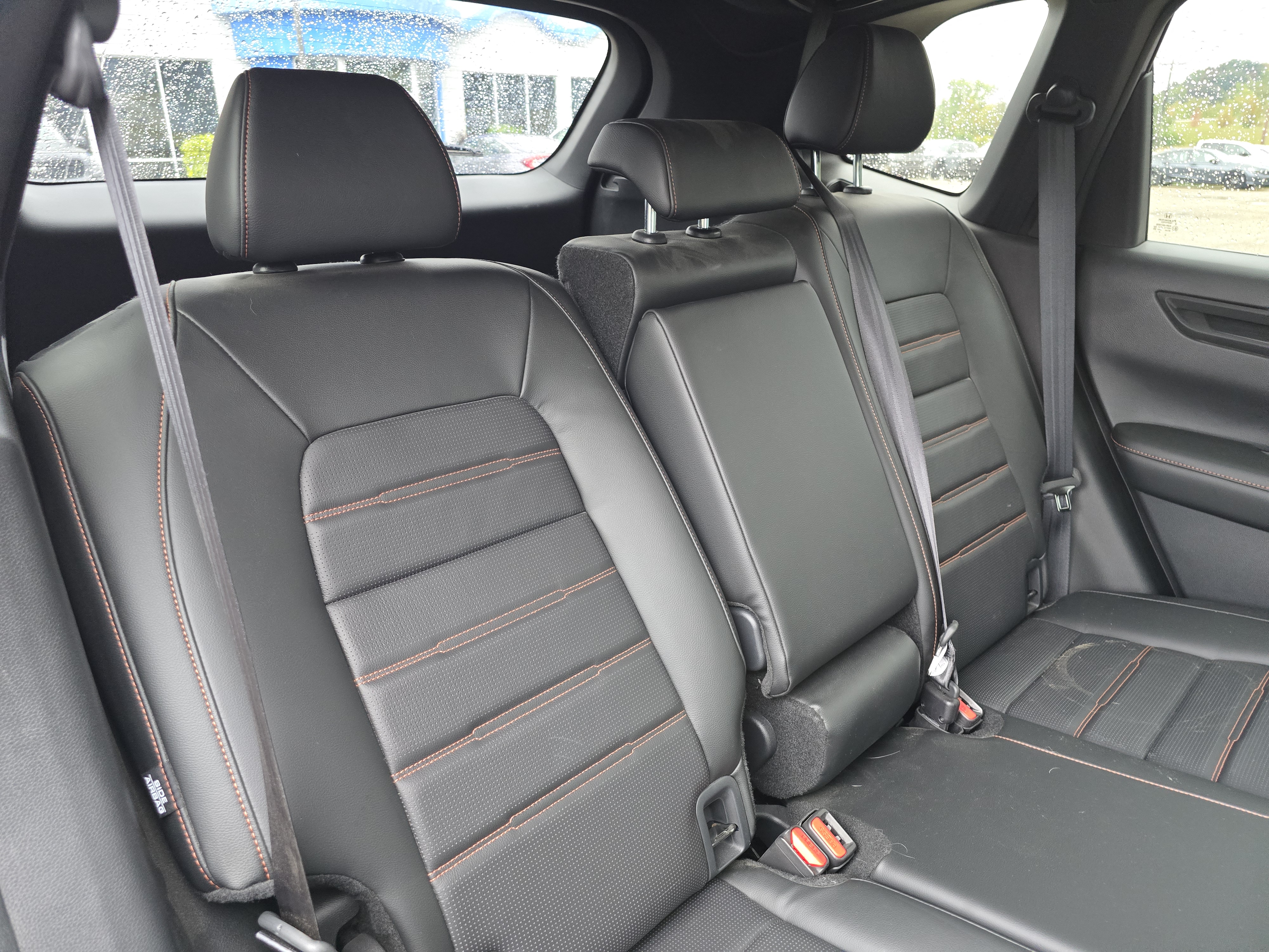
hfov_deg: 73.9
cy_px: 476
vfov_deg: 58.9
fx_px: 843
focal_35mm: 23
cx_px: 634
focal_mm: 6.3
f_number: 1.7
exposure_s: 1/120
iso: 640
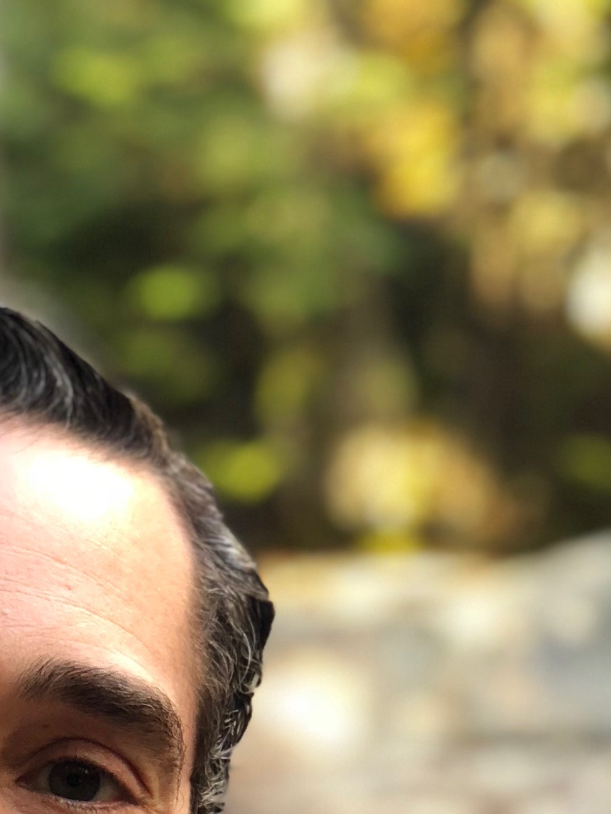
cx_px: -59
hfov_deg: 9.1
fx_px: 3811
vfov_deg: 11.6
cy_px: 1255
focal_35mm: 162
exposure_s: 1/60
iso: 40
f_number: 2.4
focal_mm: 6
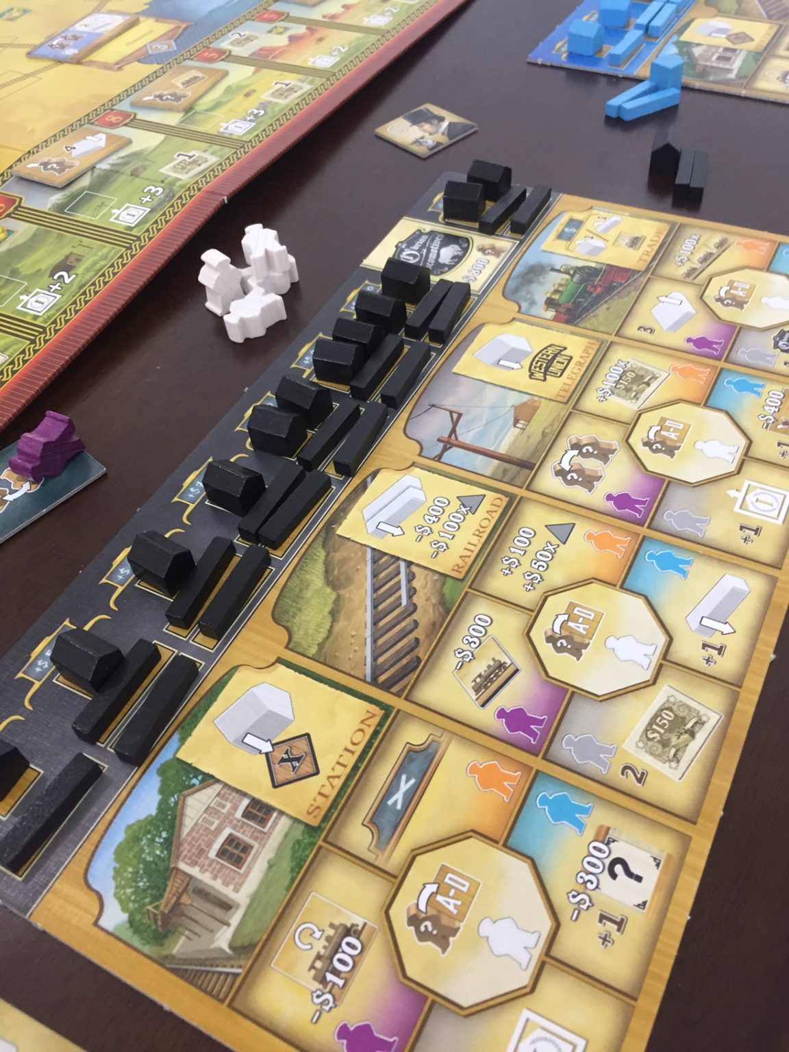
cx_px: 394
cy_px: 526
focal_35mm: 29
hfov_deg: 48.2
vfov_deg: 61.7
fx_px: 881
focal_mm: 4.15
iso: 125
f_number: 2.2
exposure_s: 1/33
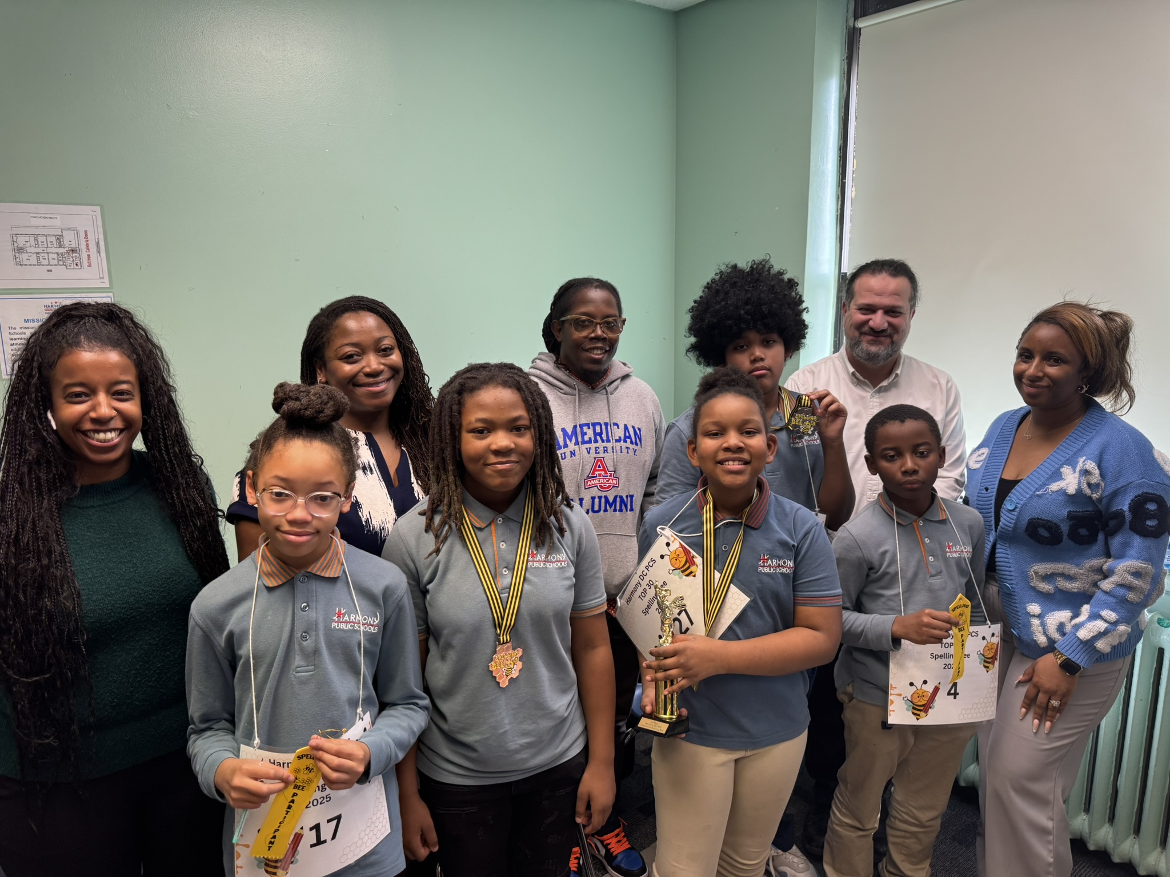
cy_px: 438
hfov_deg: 71.6
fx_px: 811
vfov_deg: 56.8
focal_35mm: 24
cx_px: 585
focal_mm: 6.76
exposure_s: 1/120
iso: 160
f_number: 1.78
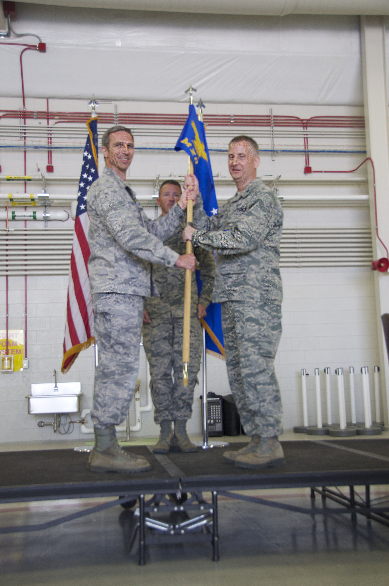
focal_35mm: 42
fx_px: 682
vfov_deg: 46.4
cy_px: 293
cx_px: 194
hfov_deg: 31.8
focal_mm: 28
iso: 800
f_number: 4
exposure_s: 1/100
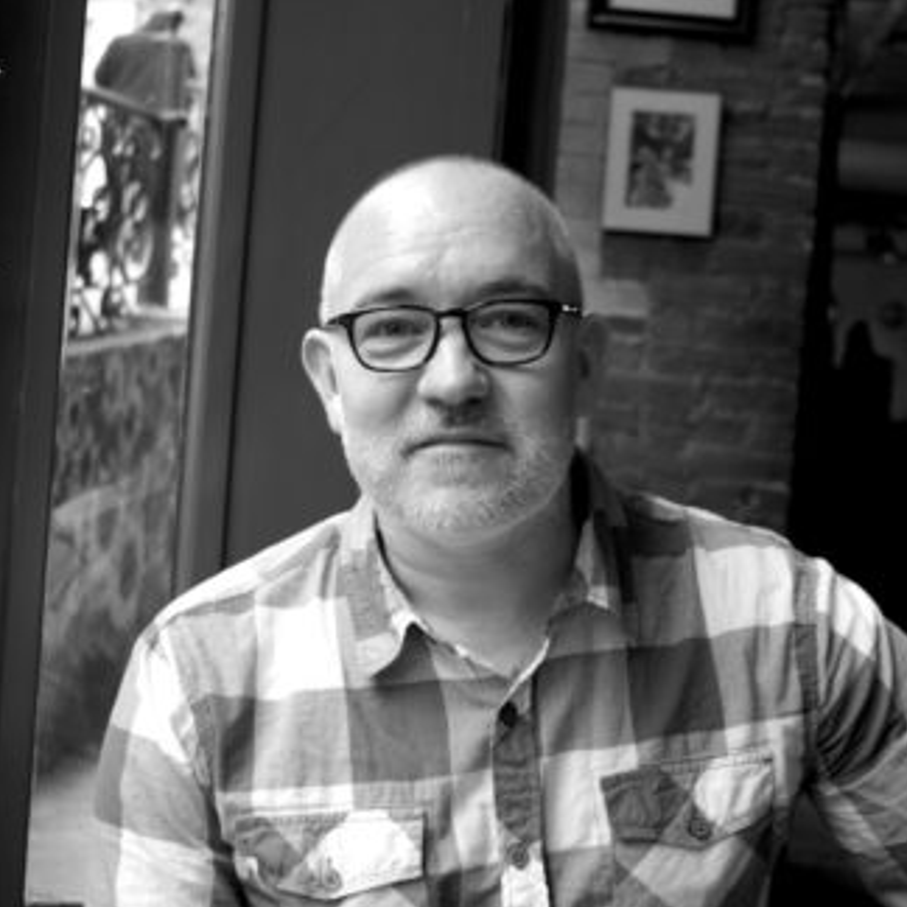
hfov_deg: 31.0
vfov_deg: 31.1
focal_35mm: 55
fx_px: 1630
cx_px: 532
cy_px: 452
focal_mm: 28.13
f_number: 4
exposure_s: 1/60
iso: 400
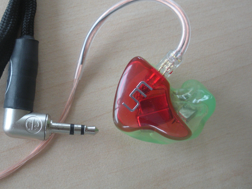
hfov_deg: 39.5
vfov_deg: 30.1
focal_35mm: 48
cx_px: 99
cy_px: 66
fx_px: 349
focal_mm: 6.3
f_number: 3.5
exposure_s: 1/59.7
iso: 162
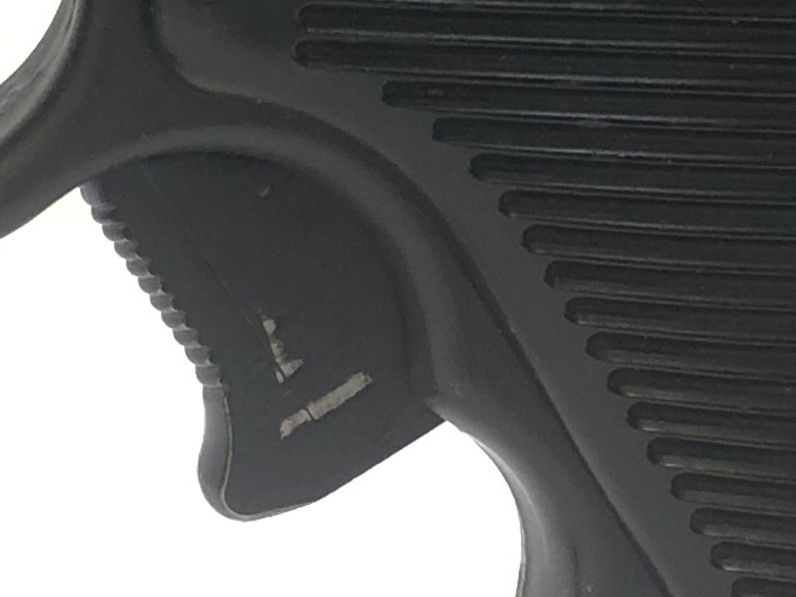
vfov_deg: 17.2
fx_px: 1955
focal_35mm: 85
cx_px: 177
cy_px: 98
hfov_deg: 22.7
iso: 40
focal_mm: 3.99
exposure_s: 1/30
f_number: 1.8
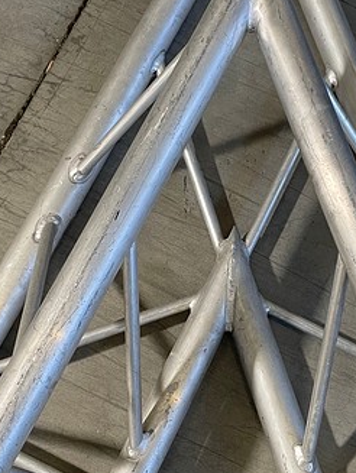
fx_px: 835
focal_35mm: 61
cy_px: 263
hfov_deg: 24.0
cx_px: 233
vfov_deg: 31.6
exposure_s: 1/67
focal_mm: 4.2
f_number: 1.6
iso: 125
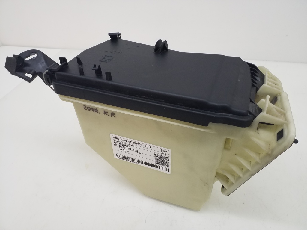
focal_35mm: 27
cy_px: 115
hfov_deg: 65.3
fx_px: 239
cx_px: 154
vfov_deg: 51.4
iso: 125
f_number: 1.9
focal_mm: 3.6
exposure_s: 1/50
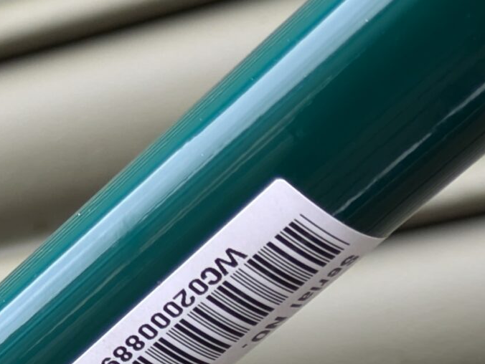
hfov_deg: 9.7
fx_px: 2706
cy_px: 597
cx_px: -431
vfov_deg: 7.5
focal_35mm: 193
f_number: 1.89
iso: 39
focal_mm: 5.43
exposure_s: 1/106
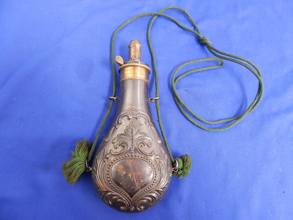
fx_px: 186
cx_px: 146
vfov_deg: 61.1
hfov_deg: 76.4
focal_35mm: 22
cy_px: 110
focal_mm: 4
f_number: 3
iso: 400
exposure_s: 1/10
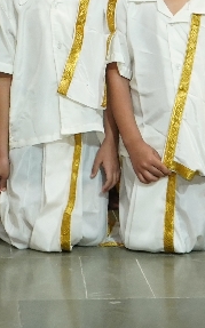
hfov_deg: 6.8
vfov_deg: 10.6
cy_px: -152
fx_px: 1719
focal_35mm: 192
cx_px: -33
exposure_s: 1/125
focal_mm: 36
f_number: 4.5
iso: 2000
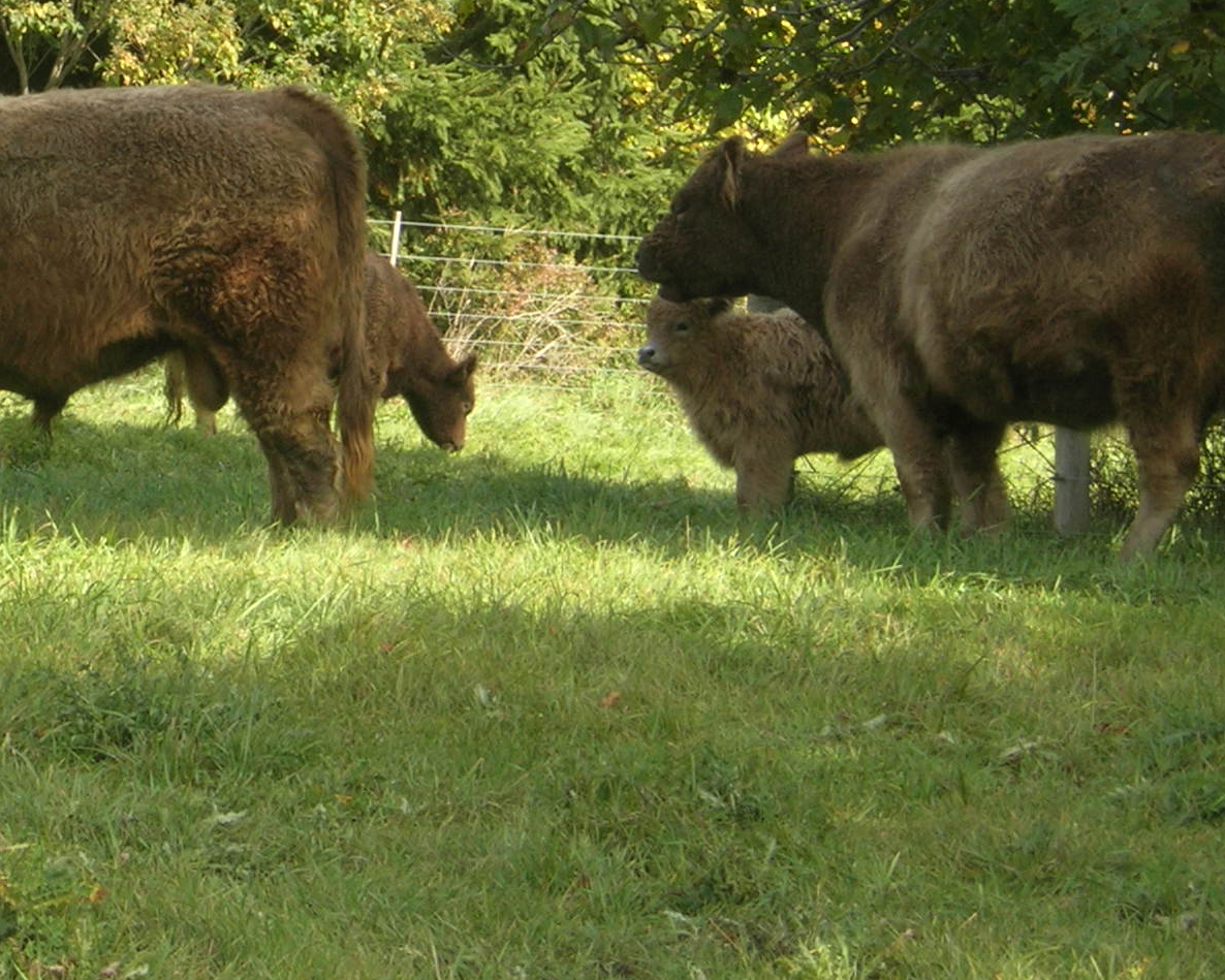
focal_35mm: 241
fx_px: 8738
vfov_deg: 6.4
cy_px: 148
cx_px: -51
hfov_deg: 8.0
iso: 64
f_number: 8.2
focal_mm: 23.4
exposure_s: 1/48.2
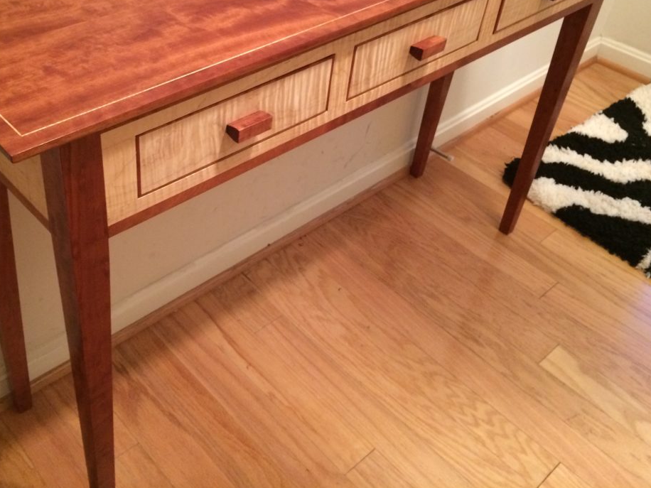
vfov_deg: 37.4
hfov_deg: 48.7
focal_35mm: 38
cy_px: 173
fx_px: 715
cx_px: 257
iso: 320
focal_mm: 4.15
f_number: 2.2
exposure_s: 1/17
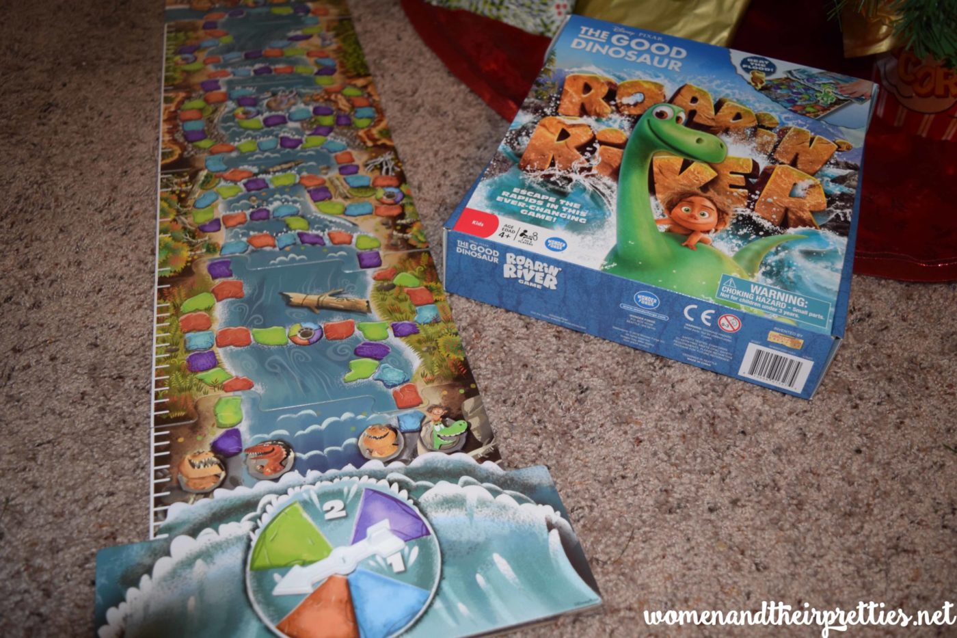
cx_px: 478
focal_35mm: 33
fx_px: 877
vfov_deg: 40.0
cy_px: 319
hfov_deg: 57.2
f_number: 3.8
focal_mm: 22
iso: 560
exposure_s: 1/60
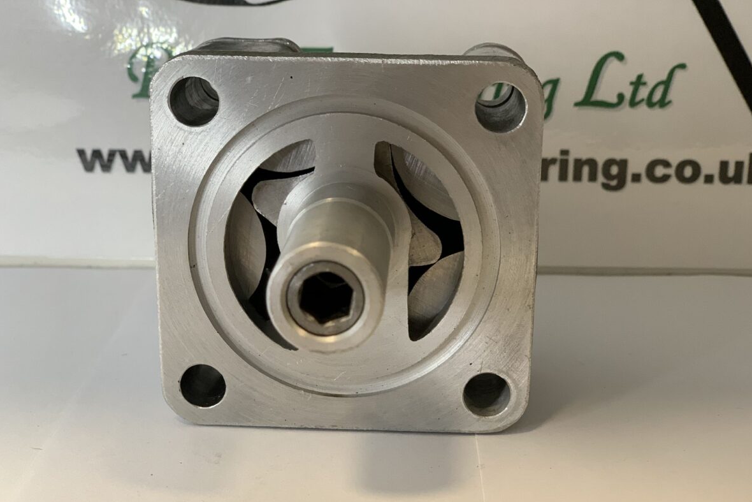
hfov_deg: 36.2
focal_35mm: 55
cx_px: 372
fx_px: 1149
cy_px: 286
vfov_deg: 24.6
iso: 125
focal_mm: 6
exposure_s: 1/84
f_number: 2.4
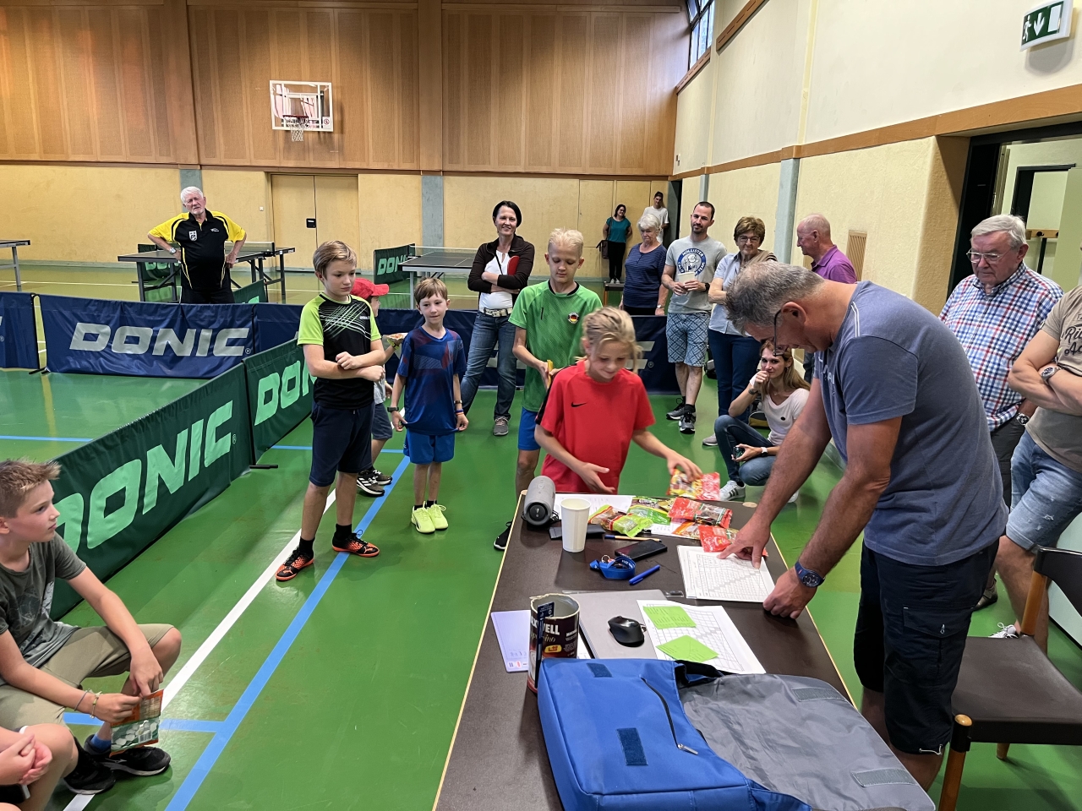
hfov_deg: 67.3
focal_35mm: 26
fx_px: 813
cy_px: 406
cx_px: 541
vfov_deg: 53.1
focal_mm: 5.1
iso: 250
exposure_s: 1/50
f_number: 1.6
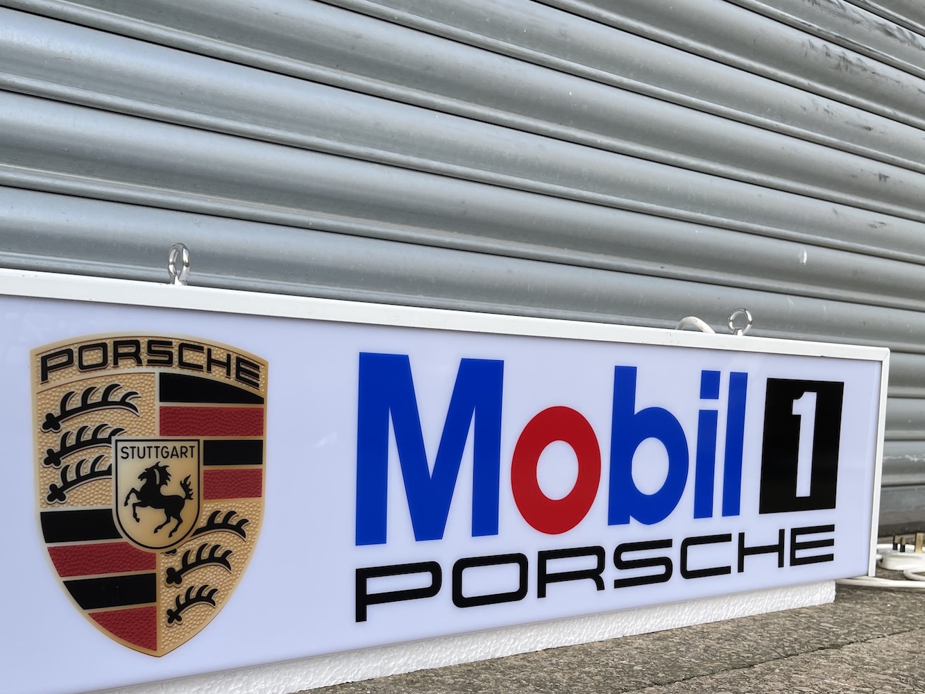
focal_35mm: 39
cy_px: 515
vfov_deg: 36.0
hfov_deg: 47.6
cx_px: 376
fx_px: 1042
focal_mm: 5.1
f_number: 1.6
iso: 32
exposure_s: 1/507
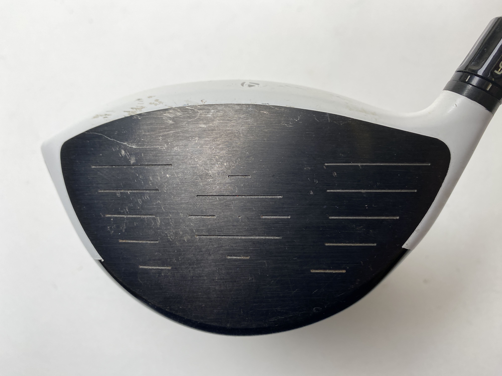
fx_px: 377
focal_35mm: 26
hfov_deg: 67.3
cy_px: 188
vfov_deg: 53.1
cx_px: 251
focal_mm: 4.25
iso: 32
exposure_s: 1/182
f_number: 1.8
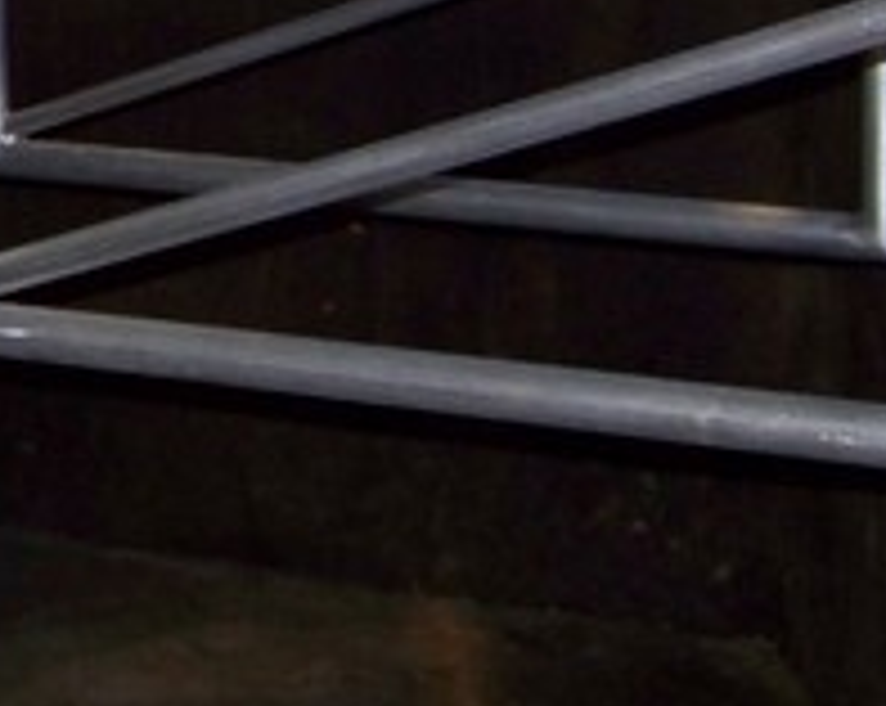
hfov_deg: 15.2
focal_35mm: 125
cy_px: -20
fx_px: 3273
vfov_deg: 12.2
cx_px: 13
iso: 200
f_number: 2.8
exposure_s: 1/30
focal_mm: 5.85
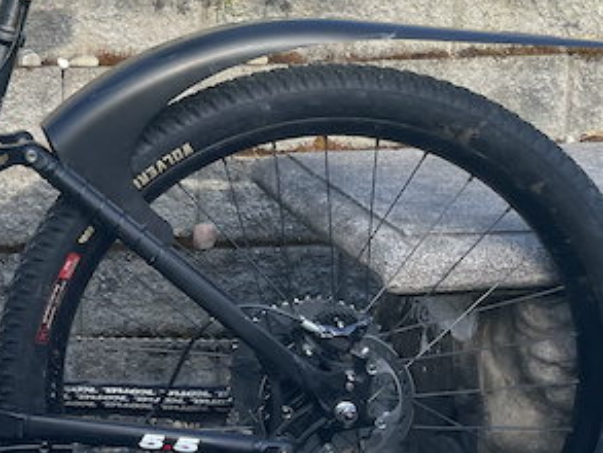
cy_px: 150
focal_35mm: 71
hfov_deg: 24.6
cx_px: -138
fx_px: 1237
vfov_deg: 20.7
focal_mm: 4.2
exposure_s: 1/785
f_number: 1.6
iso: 32
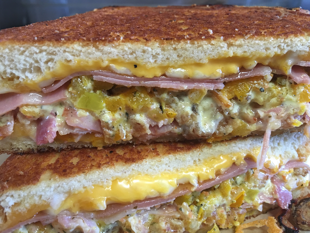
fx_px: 260
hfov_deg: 61.7
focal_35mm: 29
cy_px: 116
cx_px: 155
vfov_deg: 48.2
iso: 80
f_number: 2.2
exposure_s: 1/15
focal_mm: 4.15
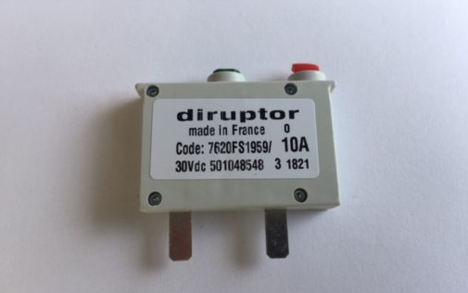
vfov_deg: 40.5
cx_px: 235
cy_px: 126
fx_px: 396
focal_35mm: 31
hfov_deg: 61.2
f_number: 2.2
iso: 40
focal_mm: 4.15
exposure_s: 1/100
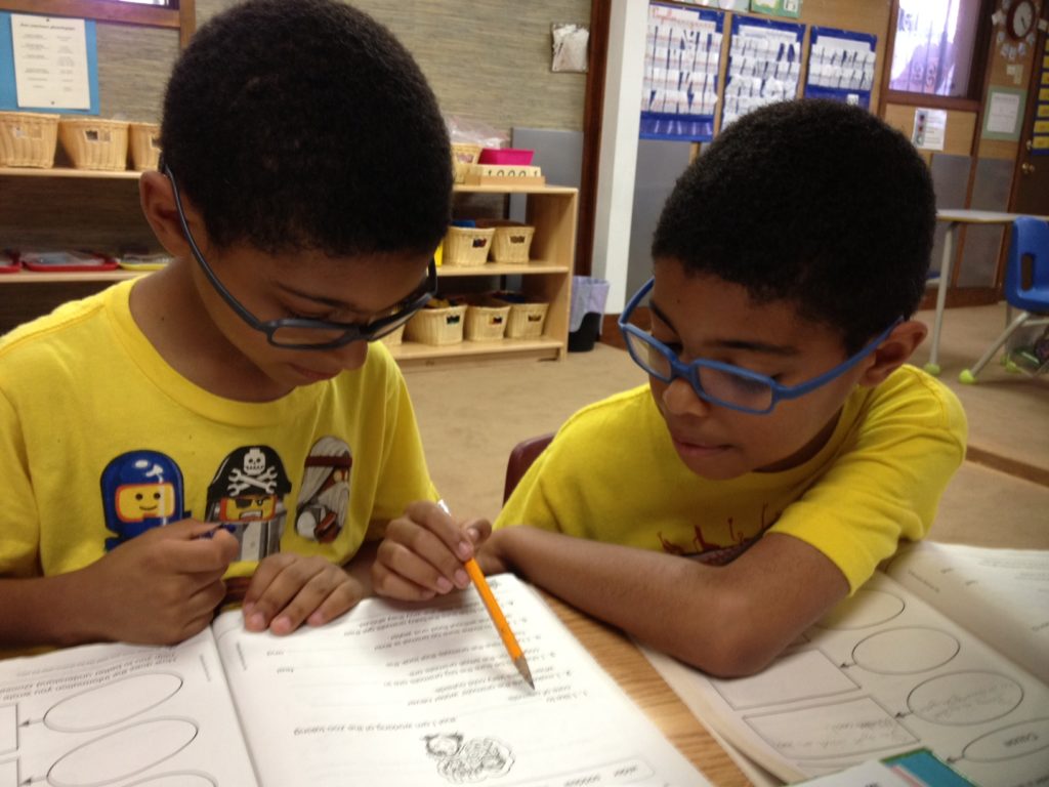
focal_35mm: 35
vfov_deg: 40.7
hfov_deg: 52.6
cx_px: 524
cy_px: 394
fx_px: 1061
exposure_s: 1/20
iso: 125
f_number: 2.4
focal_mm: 4.28
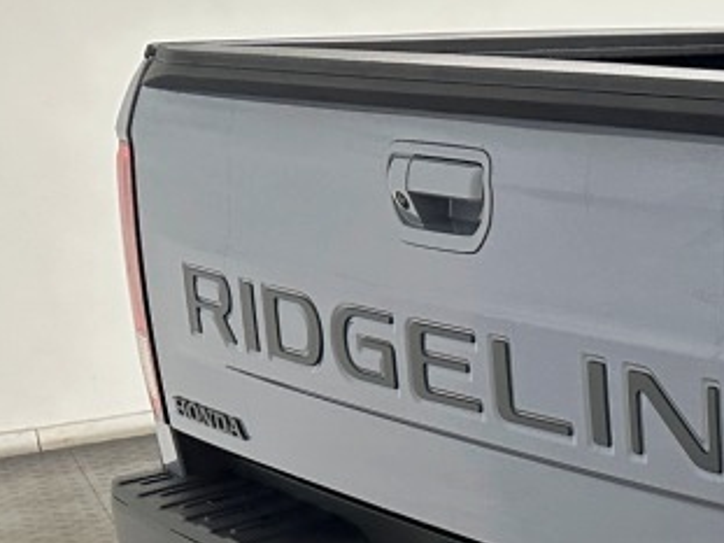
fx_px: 1652
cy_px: 473
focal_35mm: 79
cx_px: 1136
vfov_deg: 18.4
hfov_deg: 20.5
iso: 500
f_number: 1.78
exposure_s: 1/60
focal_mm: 6.86
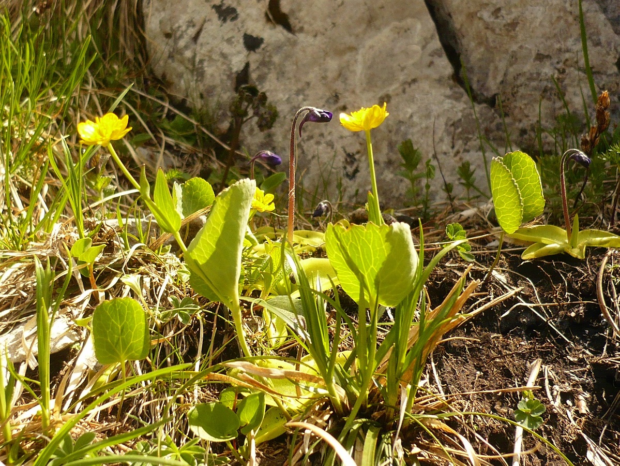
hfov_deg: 52.6
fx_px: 627
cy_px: 233
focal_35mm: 35
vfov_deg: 40.7
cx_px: 310
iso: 100
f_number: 2.8
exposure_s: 1/500
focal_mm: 5.8
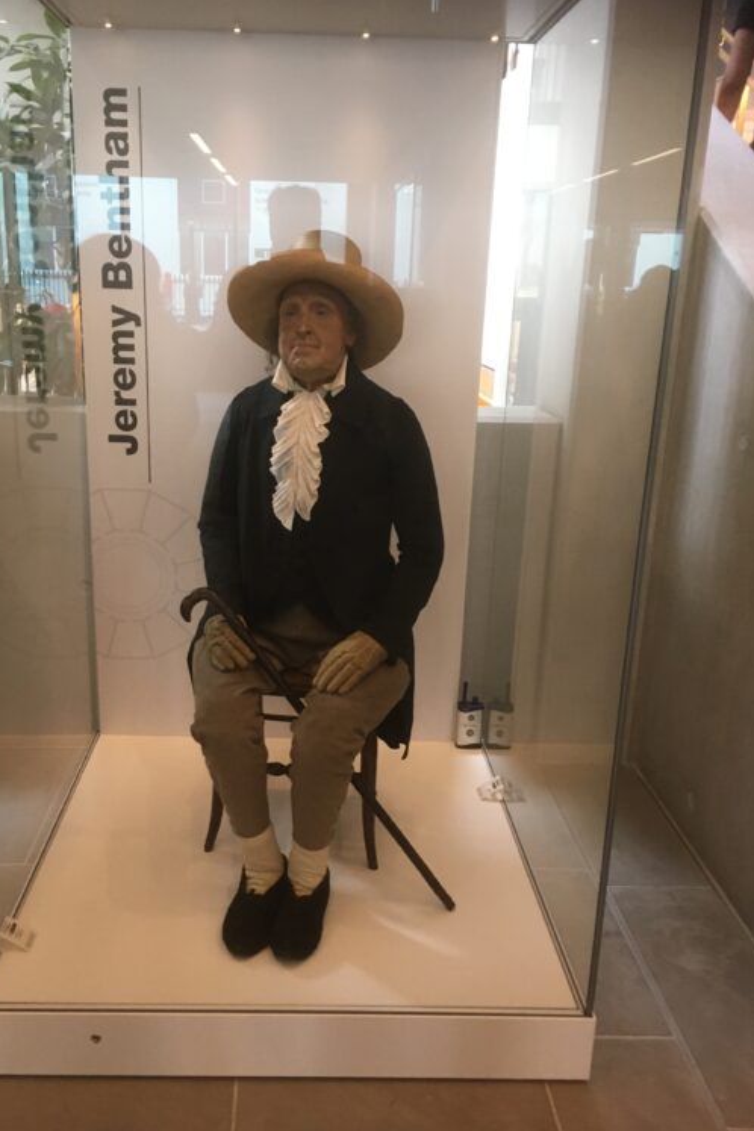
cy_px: 553
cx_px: 327
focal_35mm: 31
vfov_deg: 60.3
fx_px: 974
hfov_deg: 42.2
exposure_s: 1/33
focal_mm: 4.15
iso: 200
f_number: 2.2
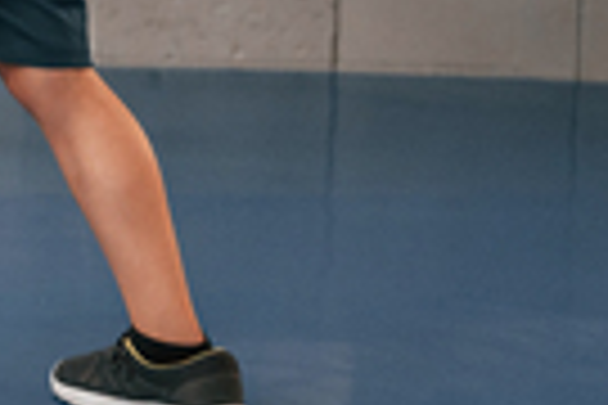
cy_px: -389
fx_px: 2553
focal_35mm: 151
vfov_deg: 8.6
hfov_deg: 12.6
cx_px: -414
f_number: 2.8
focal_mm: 34.5
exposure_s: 1/500
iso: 2000
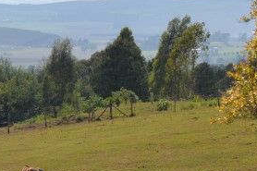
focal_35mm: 290
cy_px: 124
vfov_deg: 4.7
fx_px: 2069
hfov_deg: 7.1
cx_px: -28
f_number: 11
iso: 100
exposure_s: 1/200
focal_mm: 70
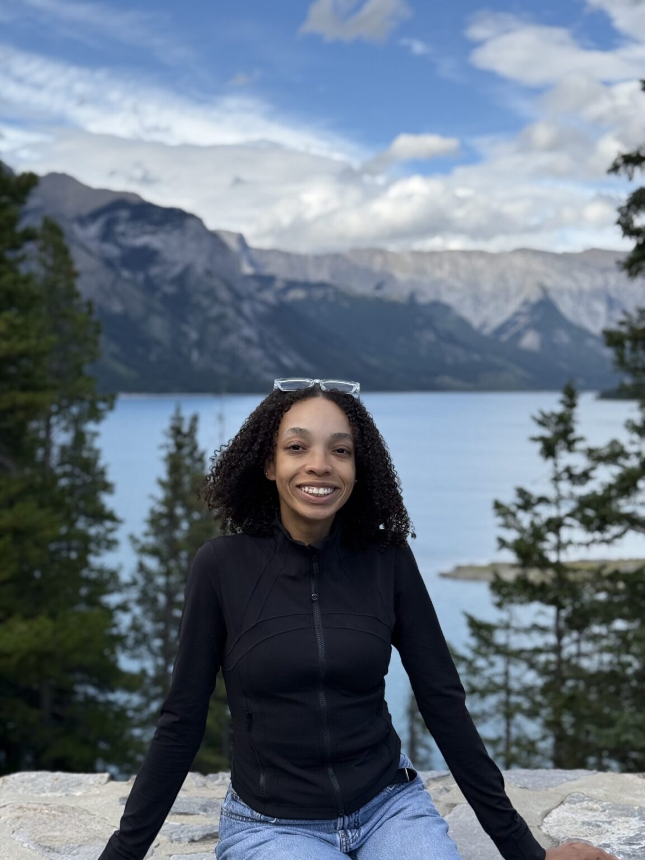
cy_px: 430
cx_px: 322
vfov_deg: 39.7
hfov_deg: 30.3
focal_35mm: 48
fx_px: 1193
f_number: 1.8
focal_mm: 6.8
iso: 100
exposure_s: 1/2208
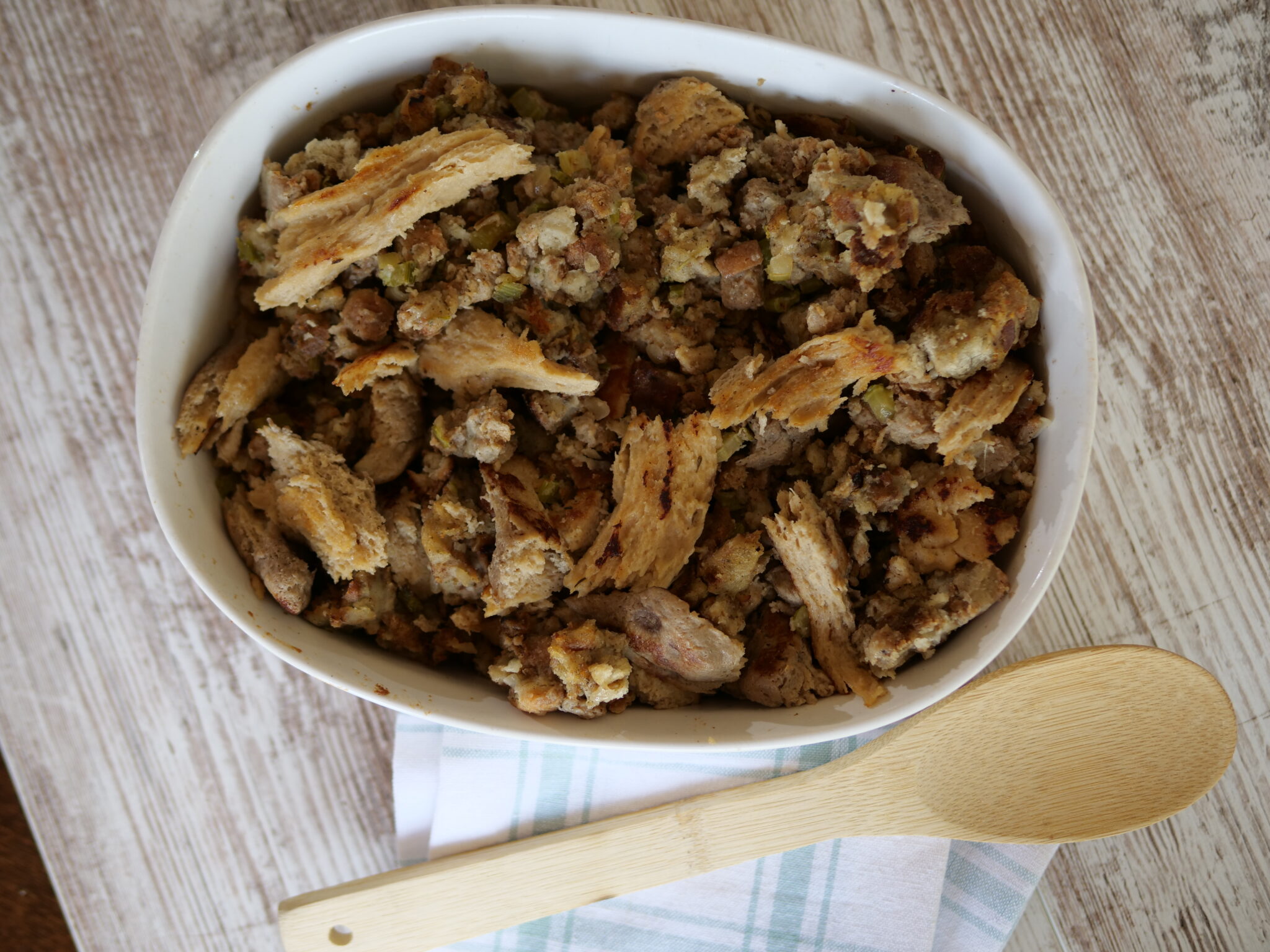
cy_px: 476
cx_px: 635
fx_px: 1834
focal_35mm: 50
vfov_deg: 29.1
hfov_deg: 38.2
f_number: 1.8
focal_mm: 25
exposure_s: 1/160
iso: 200
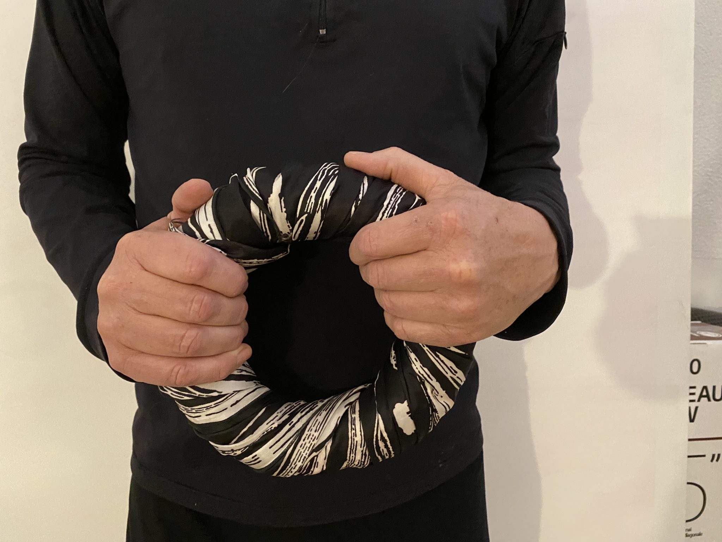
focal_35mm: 26
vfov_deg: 53.1
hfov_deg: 67.3
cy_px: 271
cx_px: 361
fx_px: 542
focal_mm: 4.25
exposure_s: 1/30
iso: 800
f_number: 1.8
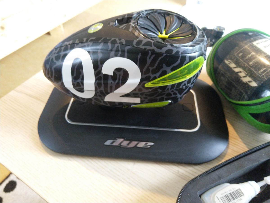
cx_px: 135
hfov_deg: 69.4
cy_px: 102
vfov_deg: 54.9
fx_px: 195
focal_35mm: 25
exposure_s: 1/25
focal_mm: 4.28
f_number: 1.75
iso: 320
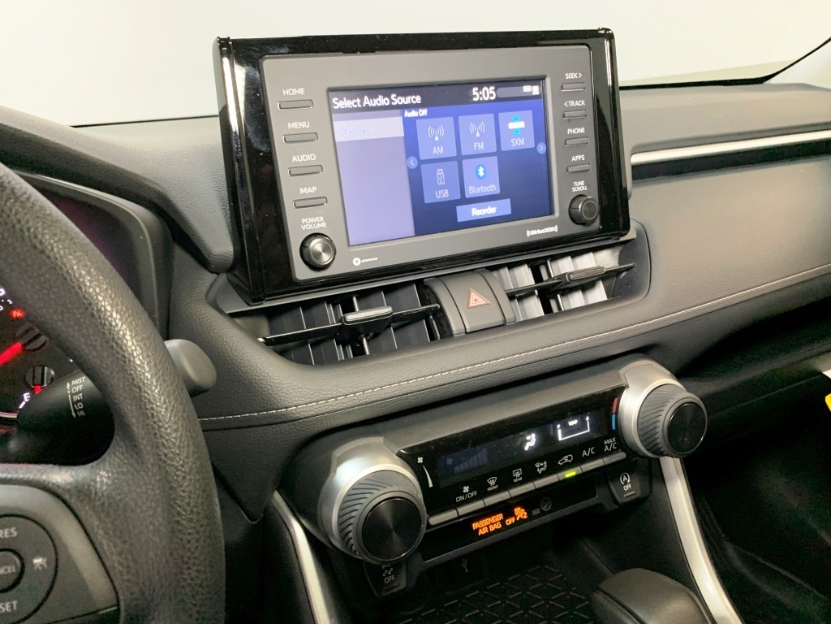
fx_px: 624
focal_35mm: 26
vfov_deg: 53.1
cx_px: 416
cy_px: 312
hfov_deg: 67.3
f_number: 1.8
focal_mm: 4.25
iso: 500
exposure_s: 1/30
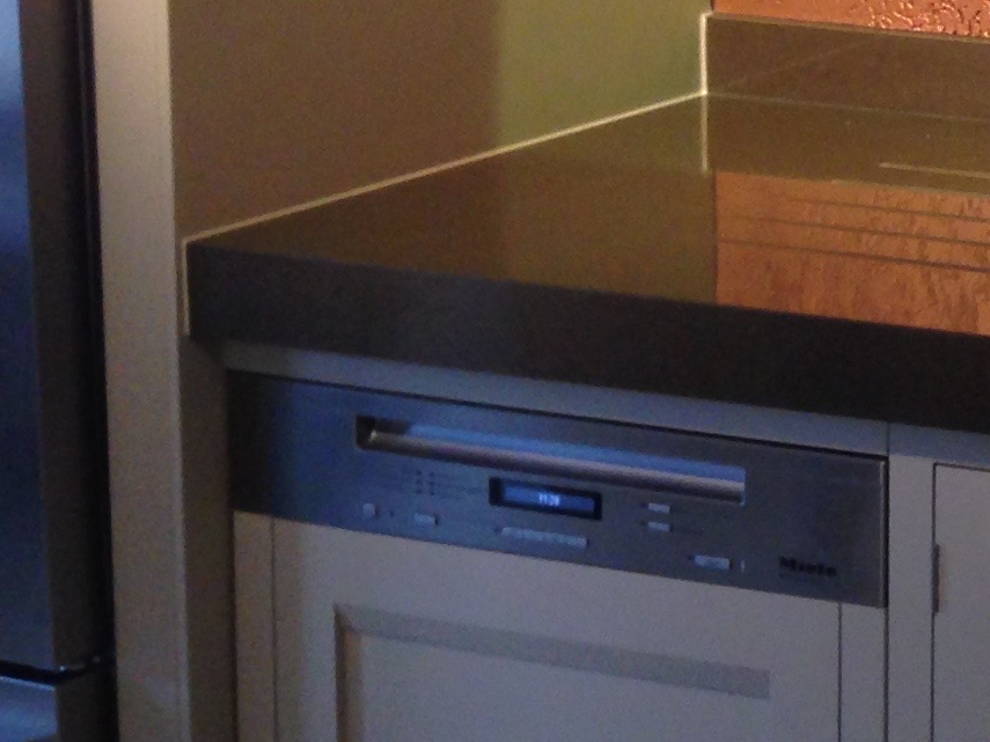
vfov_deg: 11.5
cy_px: -145
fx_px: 3603
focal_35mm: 126
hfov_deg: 13.7
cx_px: 1868
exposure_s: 1/20
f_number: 2.4
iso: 80
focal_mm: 4.12
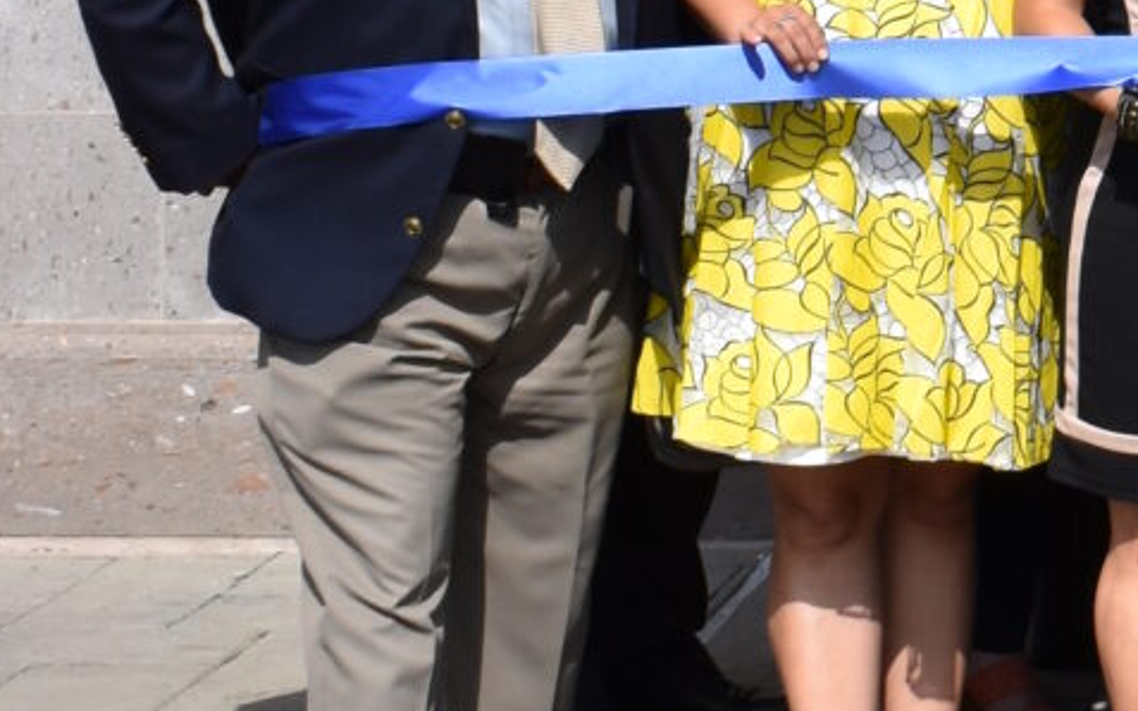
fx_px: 5086
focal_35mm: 164
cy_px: -673
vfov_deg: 7.7
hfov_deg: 11.9
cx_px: 1989
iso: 200
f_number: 10
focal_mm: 20
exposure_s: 1/400
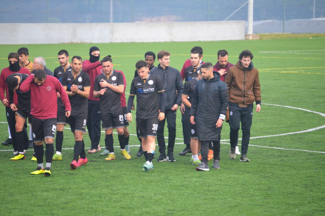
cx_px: 162
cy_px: 108
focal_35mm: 248
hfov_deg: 8.3
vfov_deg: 5.5
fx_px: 2233
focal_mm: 165
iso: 1250
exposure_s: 1/500
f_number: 5.3
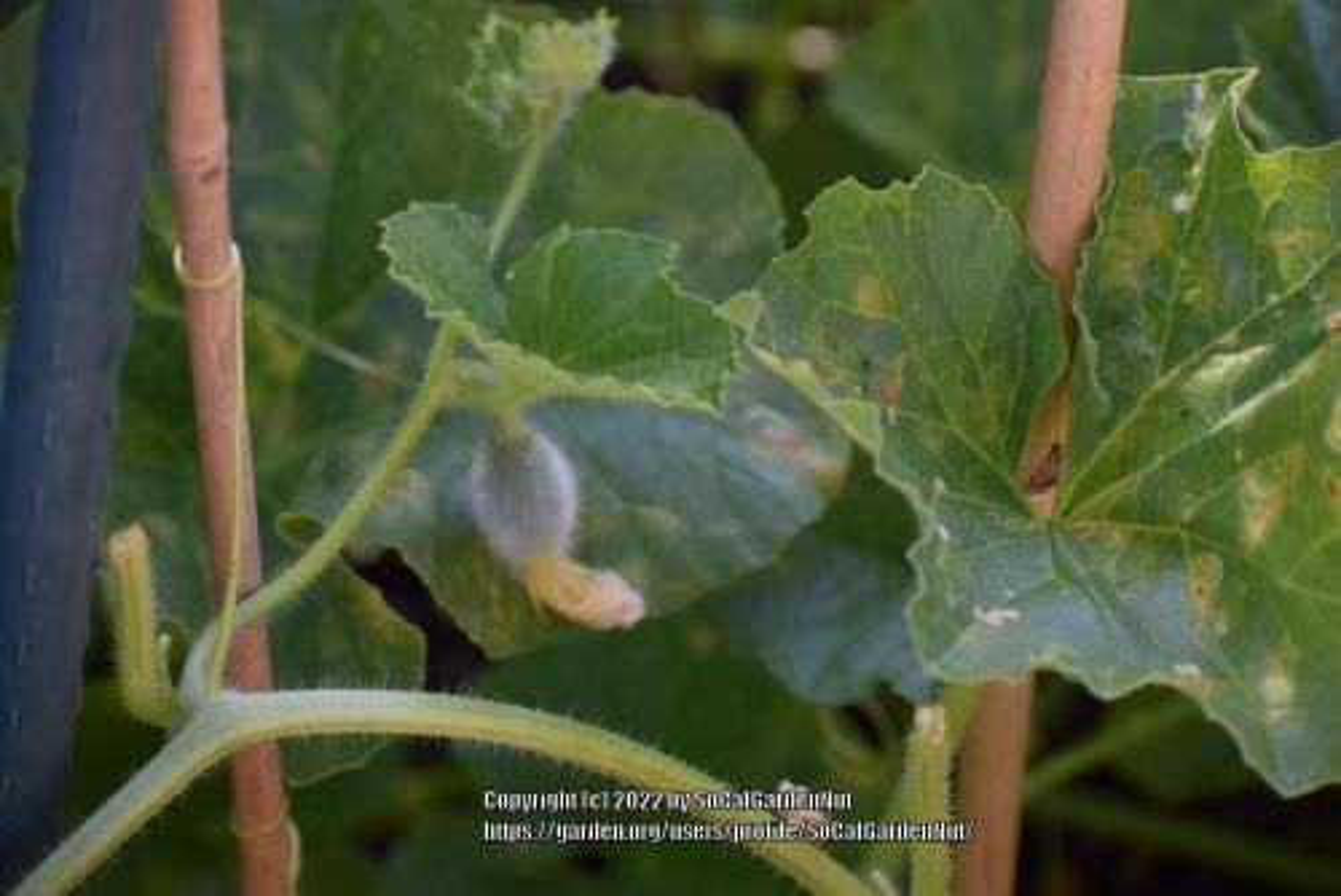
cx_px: 670
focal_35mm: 180
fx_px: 6709
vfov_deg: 7.6
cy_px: 448
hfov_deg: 11.4
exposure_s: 1/500
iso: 400
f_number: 4.8
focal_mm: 120
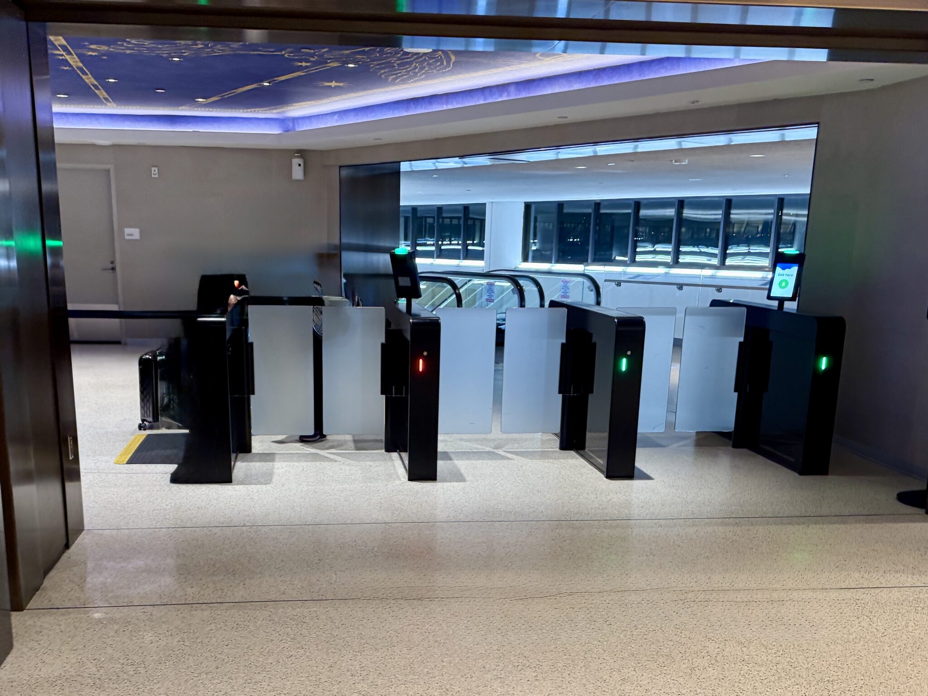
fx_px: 643
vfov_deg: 56.8
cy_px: 348
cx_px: 464
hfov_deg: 71.6
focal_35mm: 24
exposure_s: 1/120
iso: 200
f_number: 1.78
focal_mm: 6.76
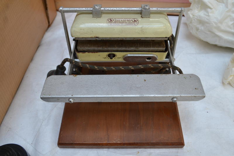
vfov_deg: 43.6
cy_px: 78
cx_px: 117
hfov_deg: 61.9
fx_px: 195
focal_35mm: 30
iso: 400
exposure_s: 1/50
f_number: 5
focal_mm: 20
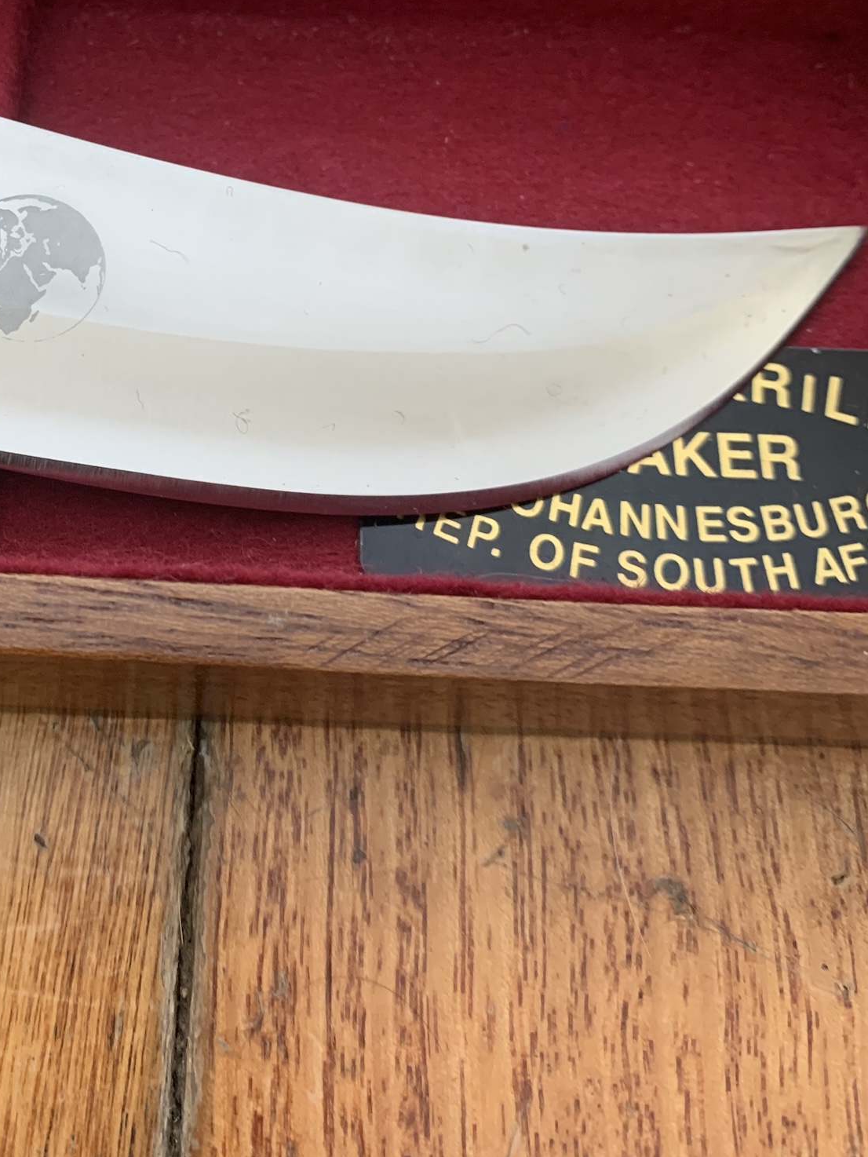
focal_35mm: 40
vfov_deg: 45.1
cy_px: 279
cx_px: 218
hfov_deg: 35.2
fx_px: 1337
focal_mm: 4.25
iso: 250
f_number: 1.8
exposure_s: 1/60
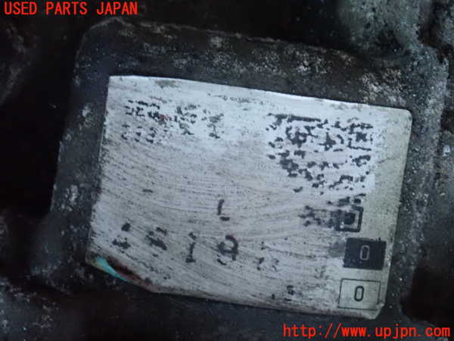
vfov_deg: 14.8
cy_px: 170
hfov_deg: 19.6
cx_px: 227
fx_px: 1312
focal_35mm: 100
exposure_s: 1/15
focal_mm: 18
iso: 1600
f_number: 4.9
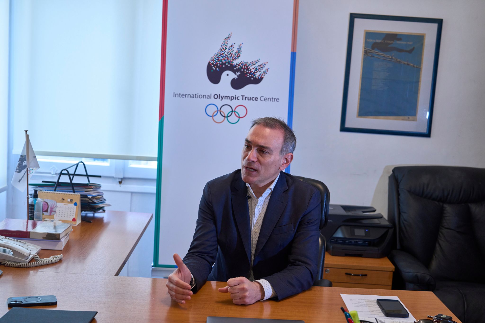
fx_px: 674
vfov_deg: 27.0
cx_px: 242
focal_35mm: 50
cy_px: 162
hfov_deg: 39.6
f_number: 4
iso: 1600
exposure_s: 1/50
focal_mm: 50
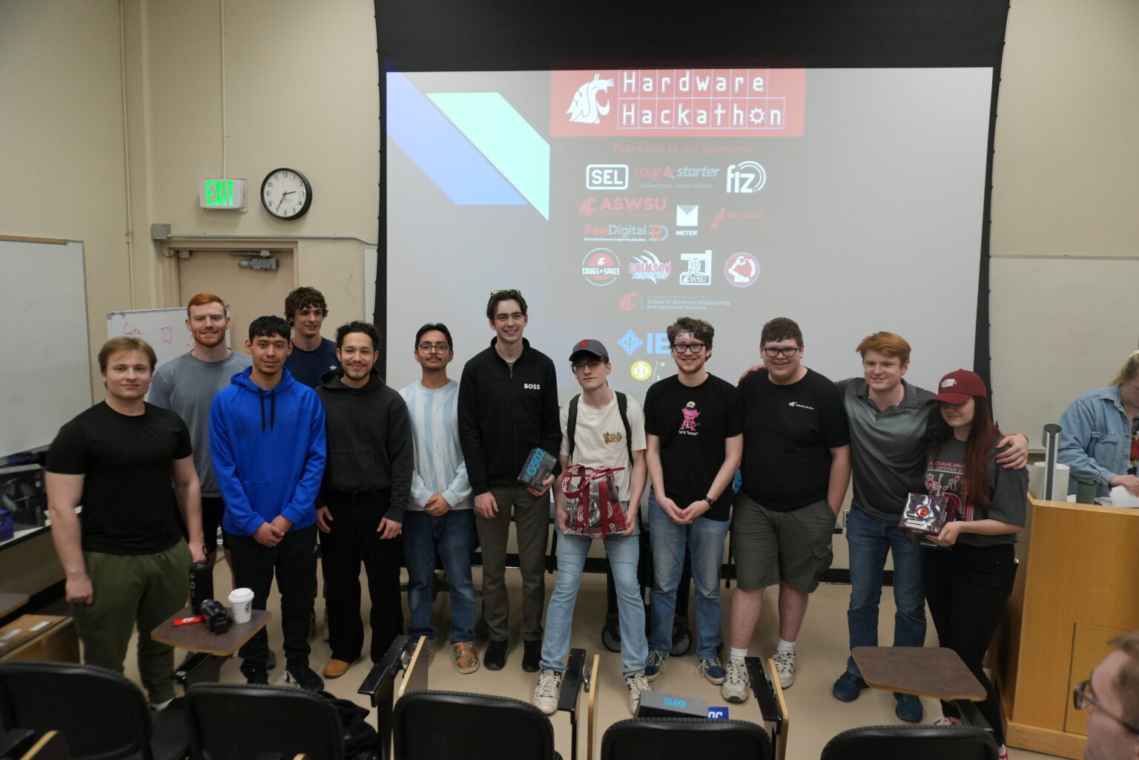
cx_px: 570
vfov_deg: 53.1
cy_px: 380
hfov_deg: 73.7
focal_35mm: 24
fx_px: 759
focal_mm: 16
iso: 1250
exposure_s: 1/125
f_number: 3.5
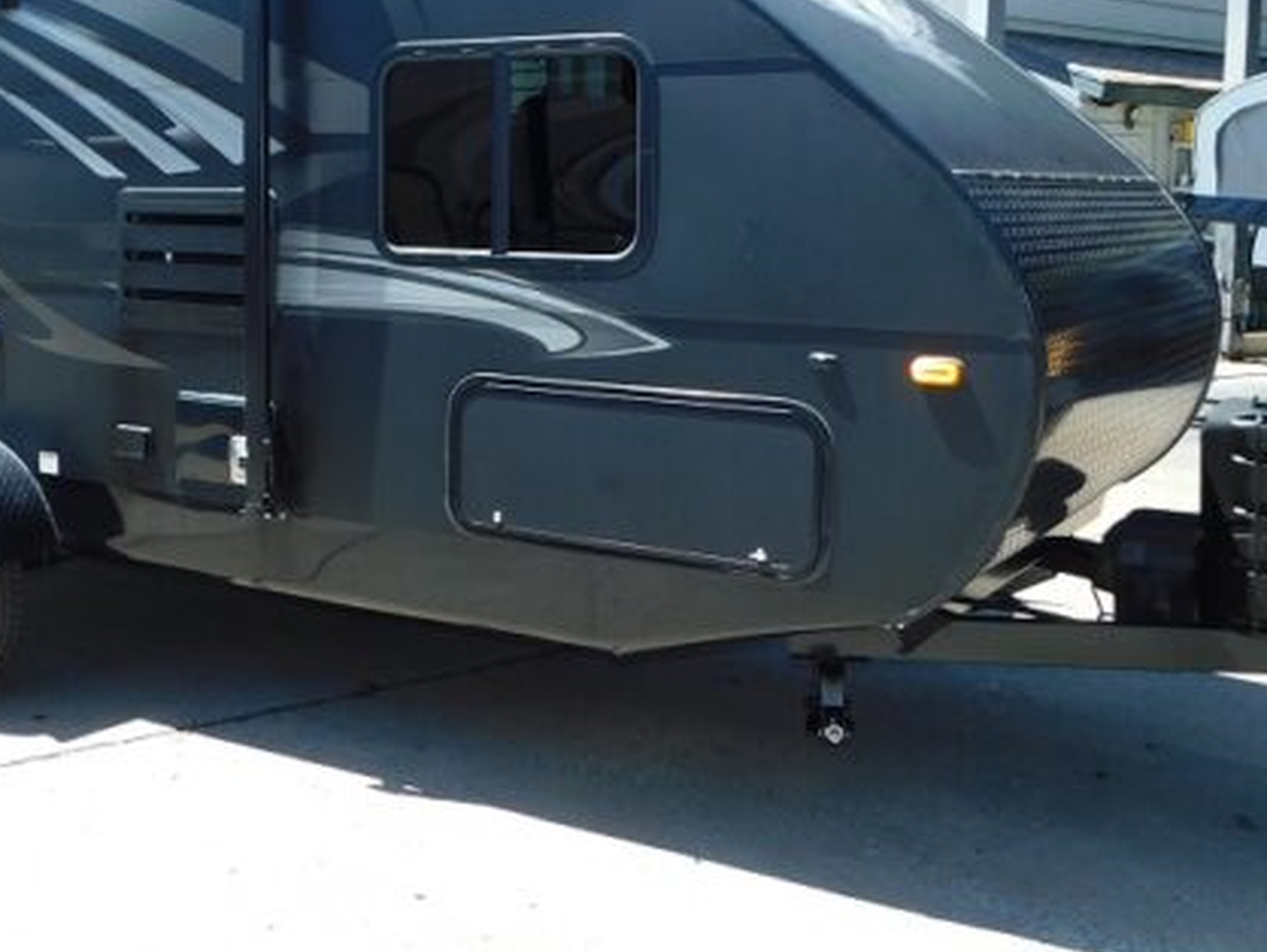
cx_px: 515
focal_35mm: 44
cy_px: 243
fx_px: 1611
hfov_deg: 42.7
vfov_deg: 32.3
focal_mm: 4
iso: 125
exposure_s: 1/500
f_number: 3
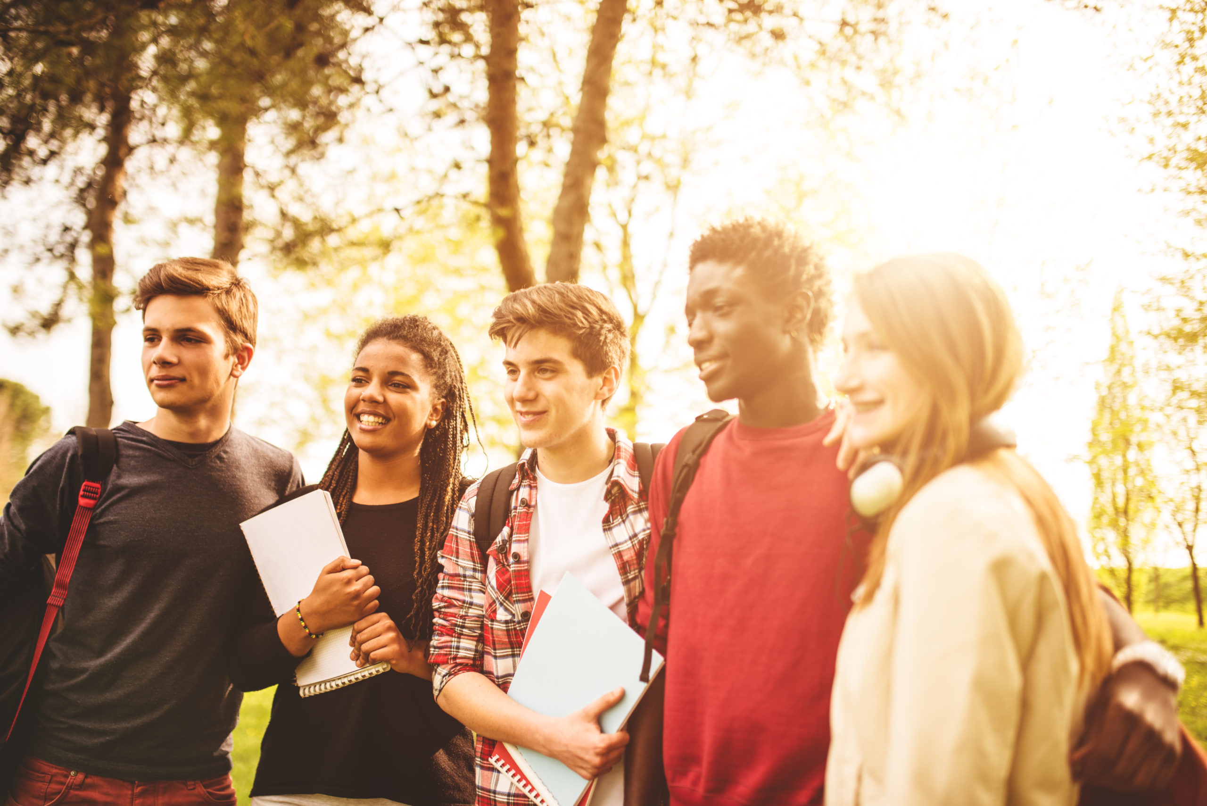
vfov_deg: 37.9
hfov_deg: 54.4
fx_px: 1174
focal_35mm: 35
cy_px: 403
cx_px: 604
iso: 125
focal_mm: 35
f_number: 1.4
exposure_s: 1/1250
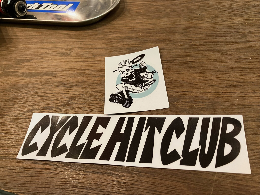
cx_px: 130
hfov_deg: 63.4
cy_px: 98
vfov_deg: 49.7
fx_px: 210
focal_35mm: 28
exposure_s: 1/50
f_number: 1.8
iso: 200
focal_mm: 3.99
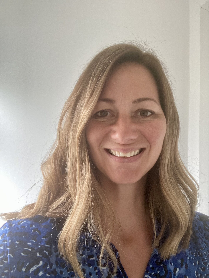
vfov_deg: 56.8
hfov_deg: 44.2
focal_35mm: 32
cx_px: 104
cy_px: 139
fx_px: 257
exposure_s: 1/51
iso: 320
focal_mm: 2.87
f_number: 2.2
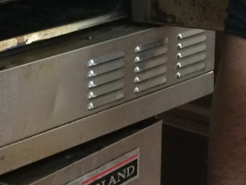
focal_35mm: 134
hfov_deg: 13.9
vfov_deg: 10.4
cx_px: 356
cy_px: -157
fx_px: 953
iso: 160
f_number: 2.2
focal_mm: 4.15
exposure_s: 1/30
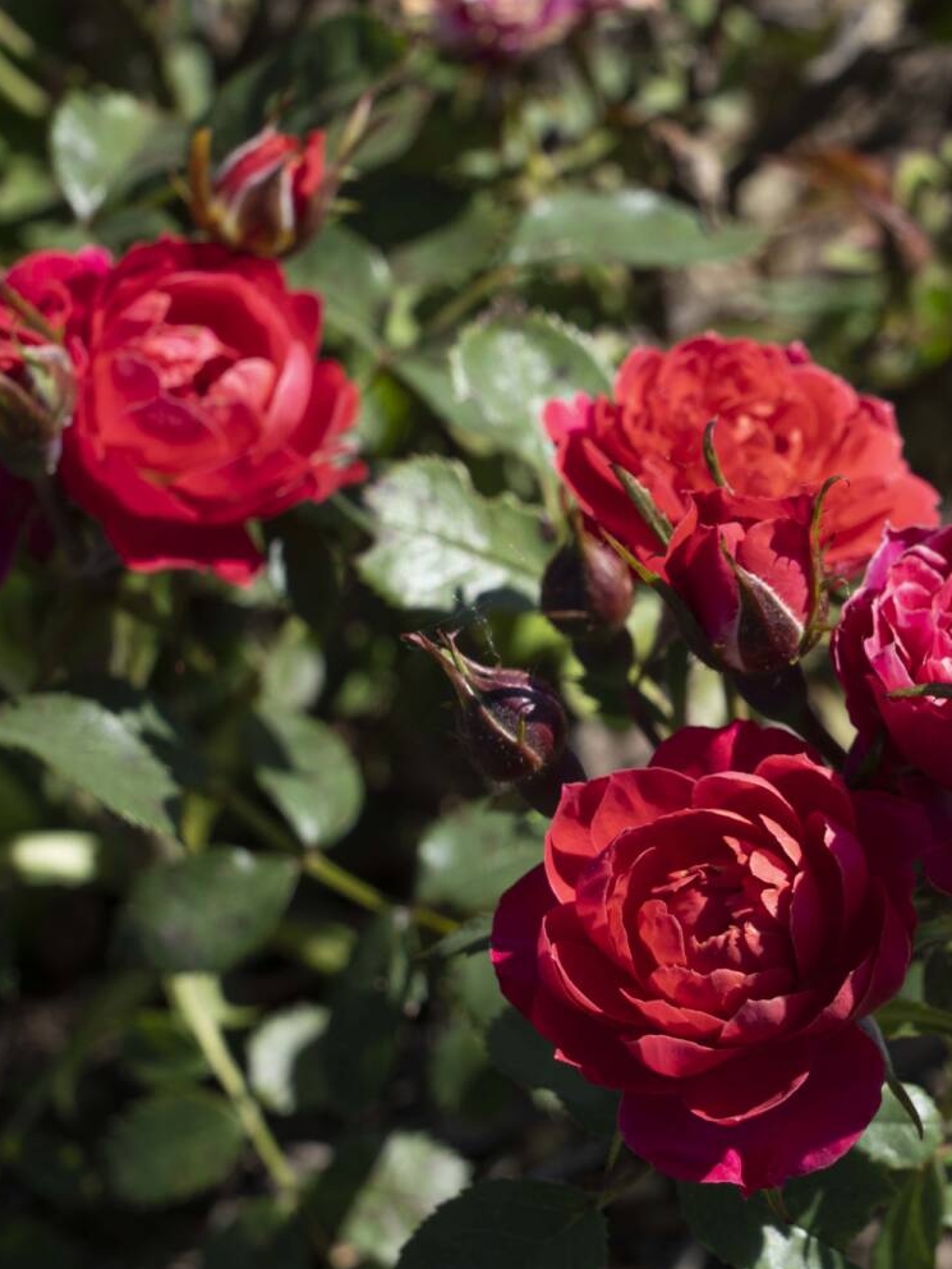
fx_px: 5536
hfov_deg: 9.8
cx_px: 725
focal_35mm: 151
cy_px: 636
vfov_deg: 13.1
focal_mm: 104
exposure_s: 1/80
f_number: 16
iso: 100
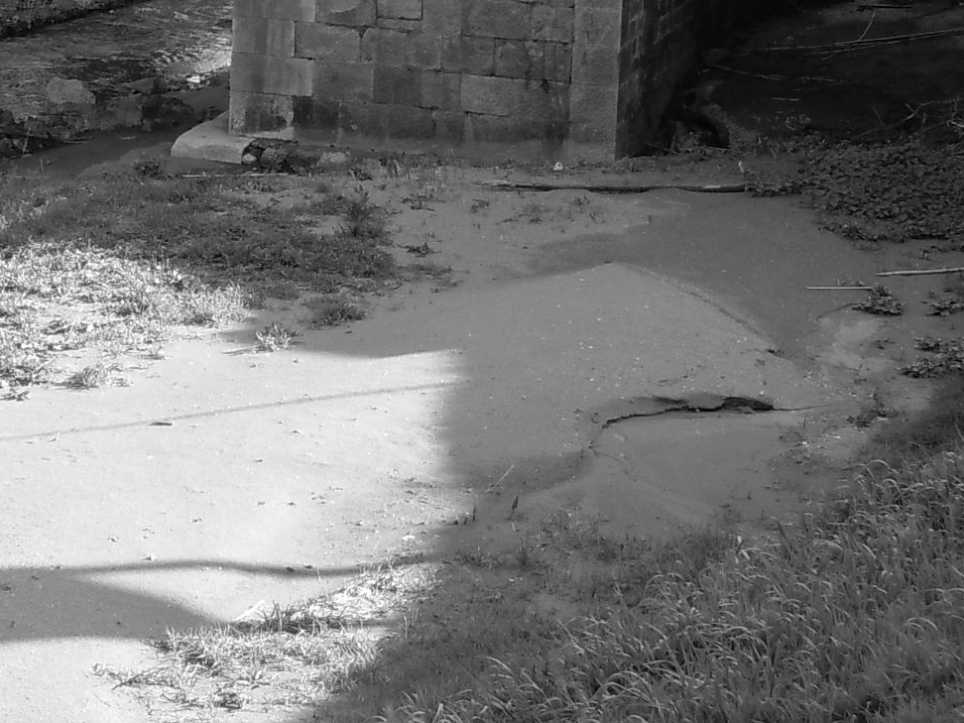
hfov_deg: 16.0
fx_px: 3342
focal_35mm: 120
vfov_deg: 12.2
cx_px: -53
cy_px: -6
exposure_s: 1/160
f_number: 3.8
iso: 100
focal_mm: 8.1
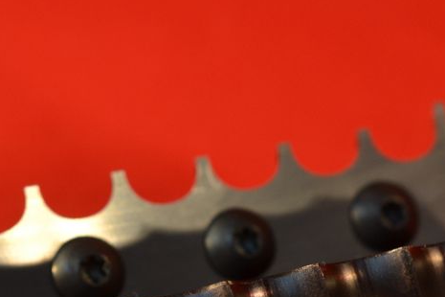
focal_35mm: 165
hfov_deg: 12.4
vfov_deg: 8.2
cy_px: 359
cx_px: 151
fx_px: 2039
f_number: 5.6
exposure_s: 1/100
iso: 400
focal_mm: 40
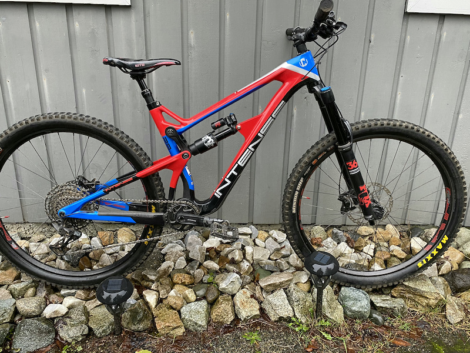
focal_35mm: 26
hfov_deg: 67.3
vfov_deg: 53.1
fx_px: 353
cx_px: 235
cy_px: 176
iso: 125
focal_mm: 4.25
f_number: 1.8
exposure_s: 1/60
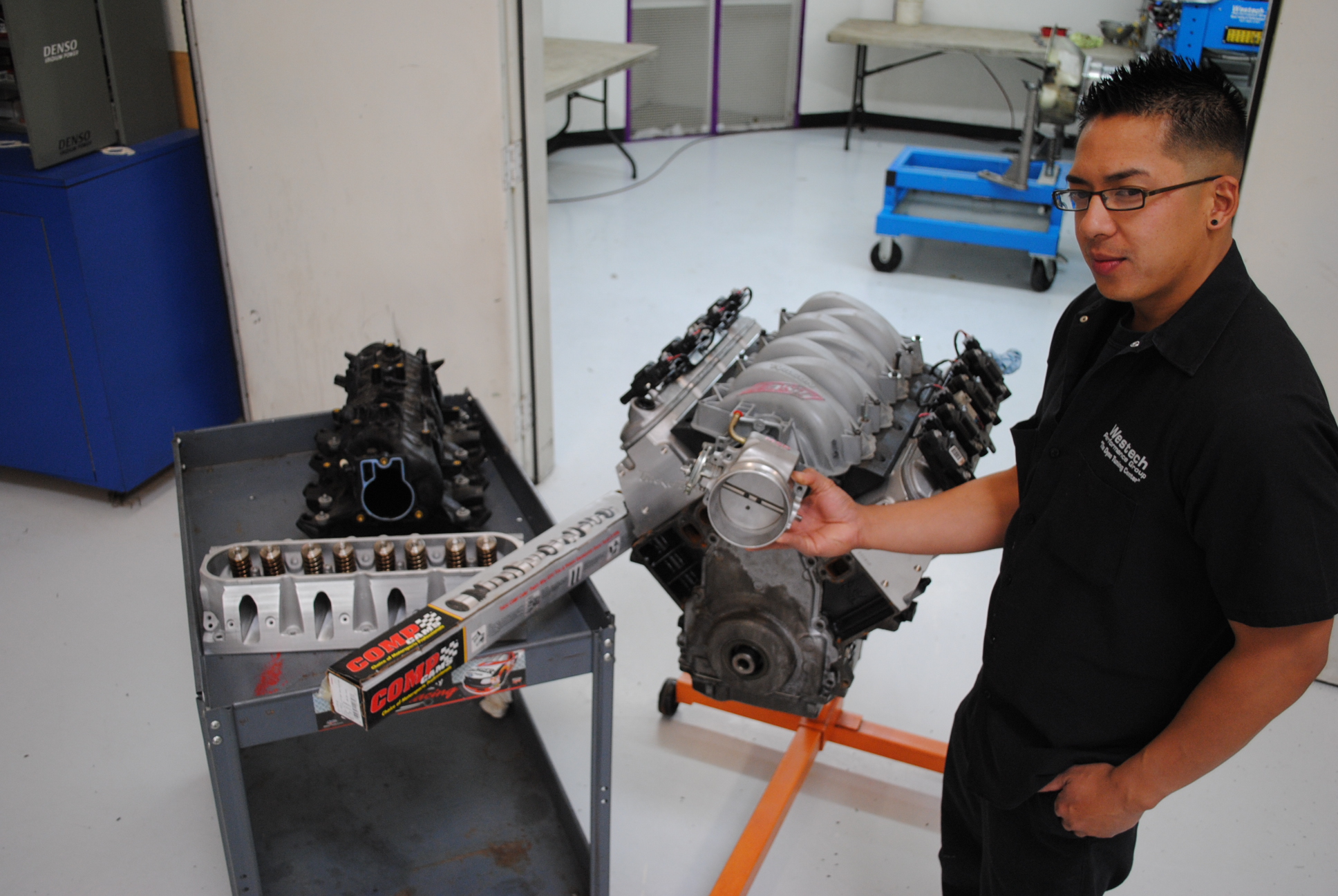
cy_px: 448
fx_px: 1228
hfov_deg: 57.2
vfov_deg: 40.1
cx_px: 669
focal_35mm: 33
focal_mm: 22
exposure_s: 1/30
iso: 400
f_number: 3.8
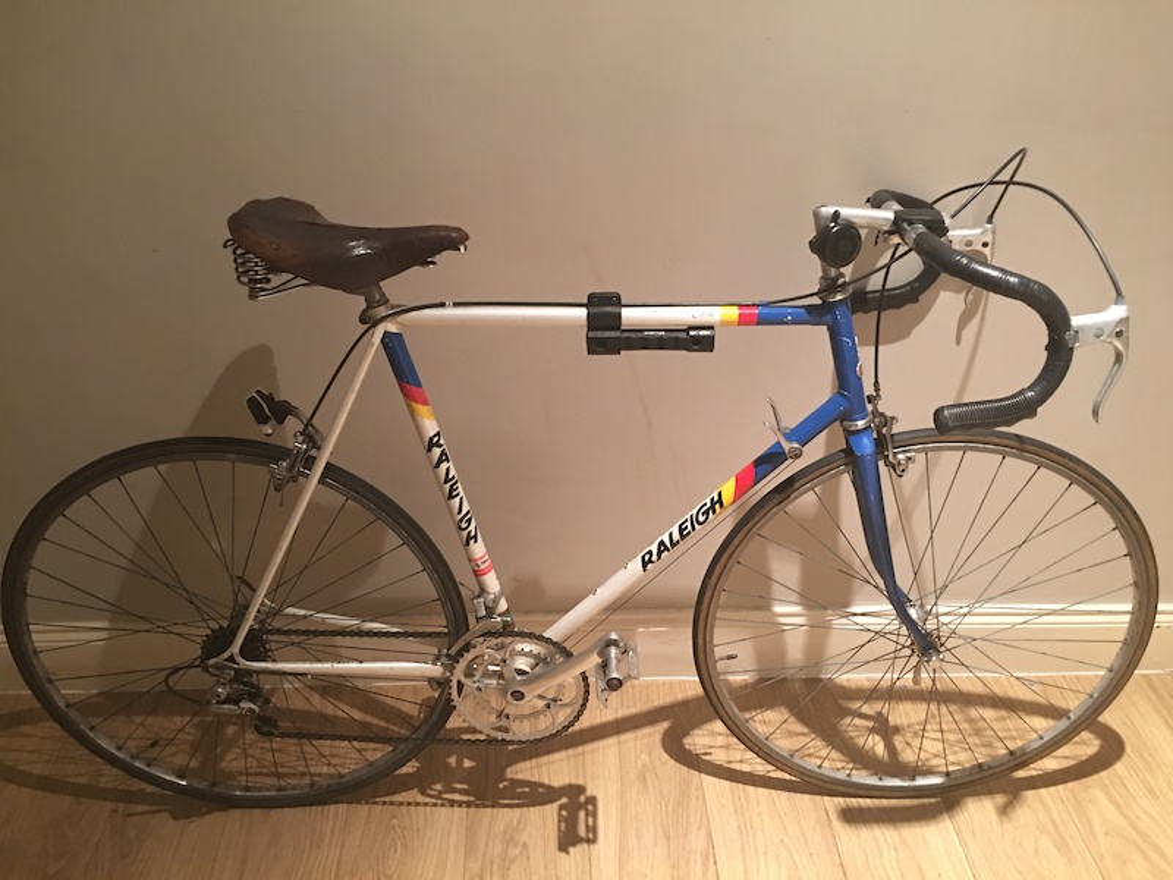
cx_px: 586
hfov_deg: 61.7
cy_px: 440
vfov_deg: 48.2
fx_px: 983
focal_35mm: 29
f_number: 2.2
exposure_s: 1/4
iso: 100
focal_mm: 4.15
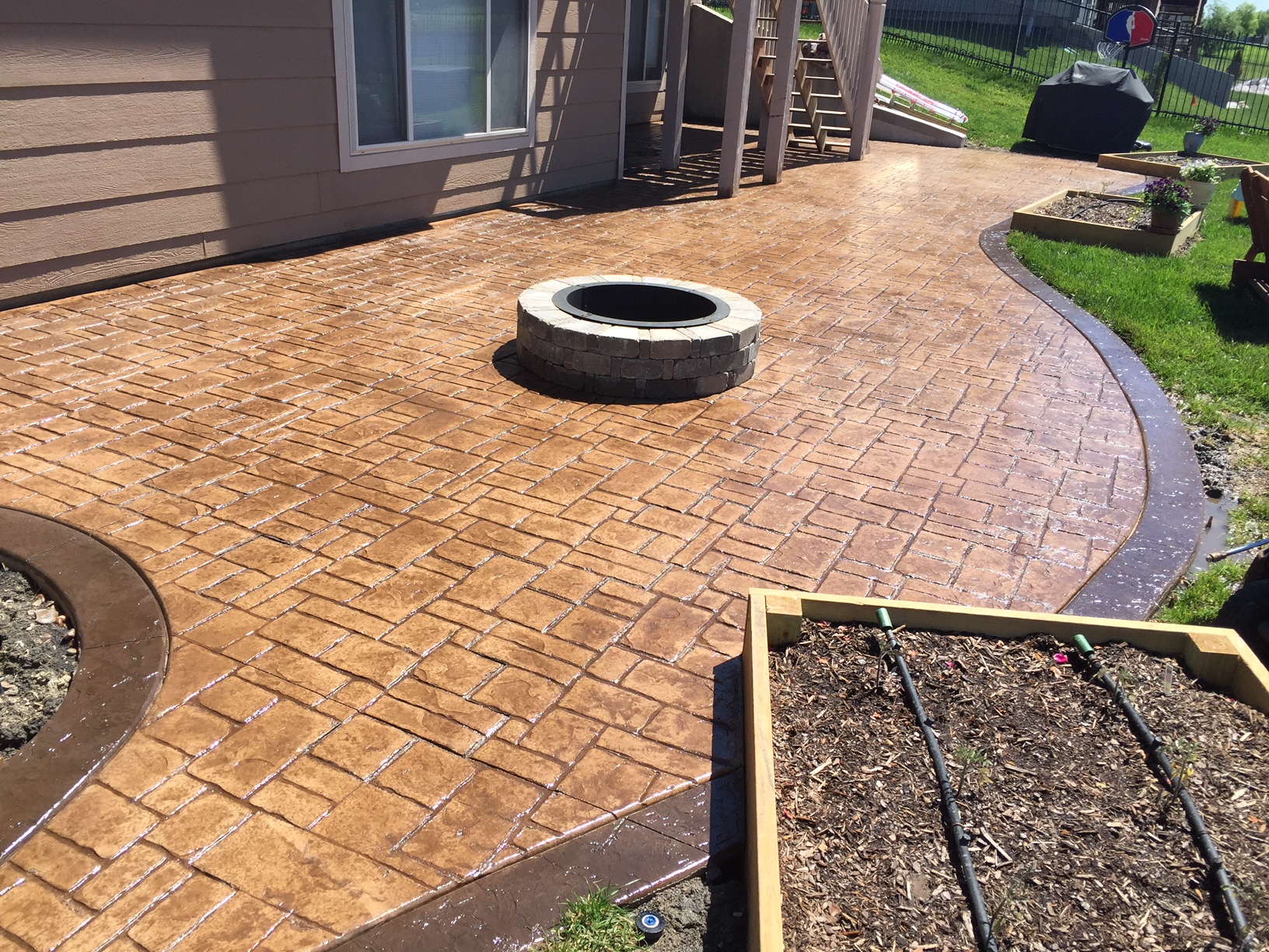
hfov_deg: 61.7
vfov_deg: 48.2
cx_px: 634
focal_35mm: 29
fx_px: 1063
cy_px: 476
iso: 32
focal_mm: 4.15
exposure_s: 1/1236
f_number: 2.2
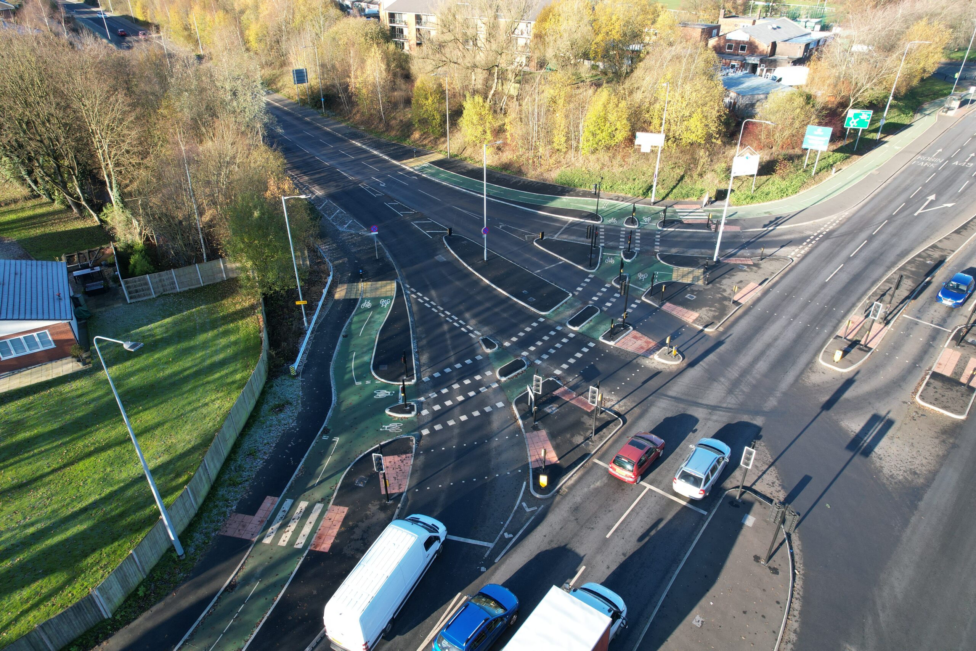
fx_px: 596
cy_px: 326
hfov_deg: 78.6
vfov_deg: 57.2
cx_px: 488
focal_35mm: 22
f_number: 2.8
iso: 100
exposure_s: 1/320
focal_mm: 8.38
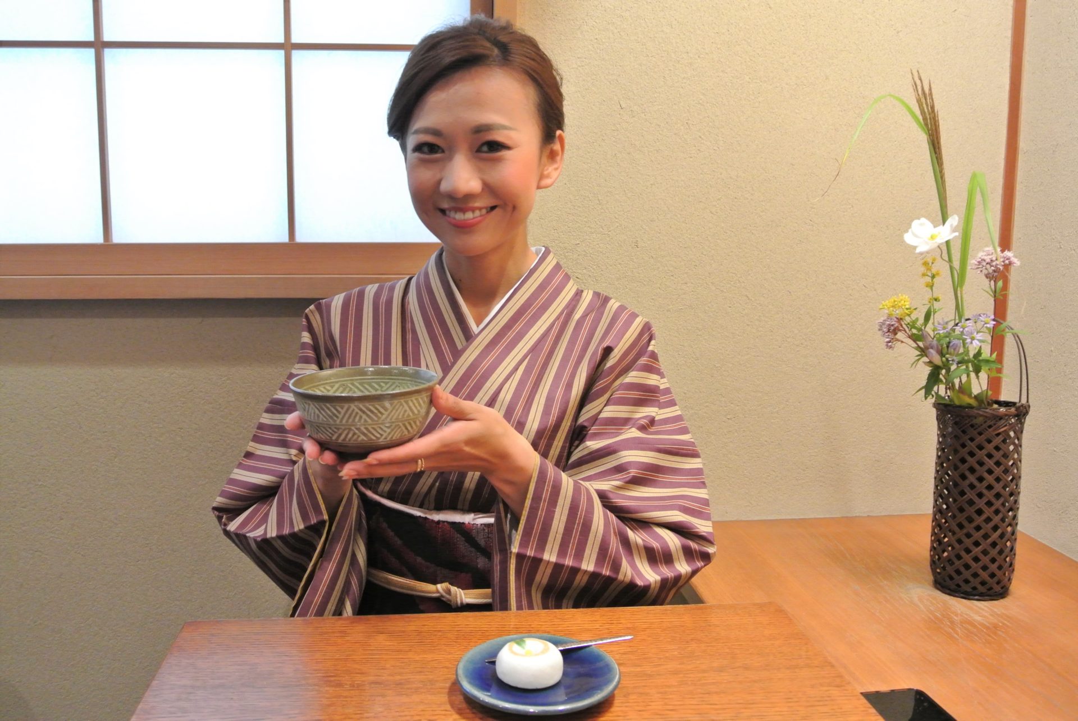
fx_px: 959
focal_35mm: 32
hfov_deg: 58.7
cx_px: 539
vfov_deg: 41.2
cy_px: 360
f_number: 3.8
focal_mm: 12.2
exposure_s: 1/15
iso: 1000
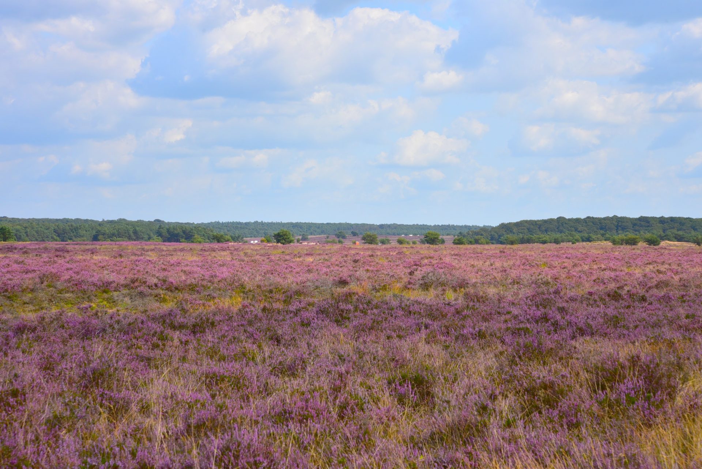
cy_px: 234
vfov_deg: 16.1
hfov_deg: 23.9
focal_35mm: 85
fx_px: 1658
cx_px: 351
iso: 400
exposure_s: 1/400
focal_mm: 85
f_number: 11
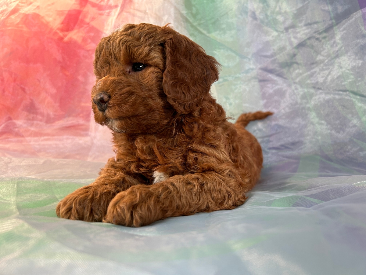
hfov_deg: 67.3
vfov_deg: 53.1
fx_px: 275
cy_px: 138
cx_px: 183
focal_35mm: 26
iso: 100
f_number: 1.5
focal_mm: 5.7
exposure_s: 1/120
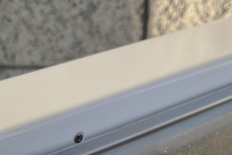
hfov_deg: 22.6
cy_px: 261
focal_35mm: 90
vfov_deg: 13.8
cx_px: 111
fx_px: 580
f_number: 1.5
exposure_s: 1/2045
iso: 50
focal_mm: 5.7
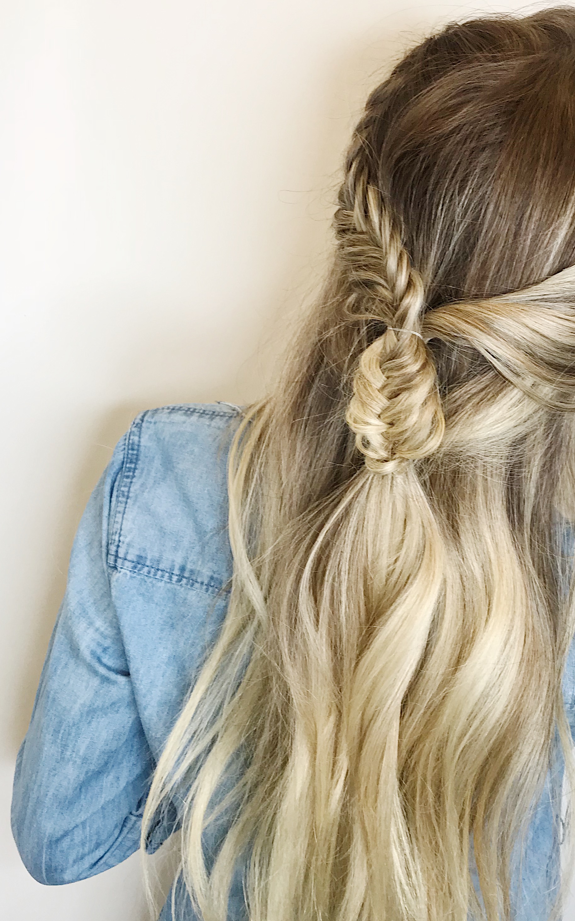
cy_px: 514
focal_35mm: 41
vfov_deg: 48.1
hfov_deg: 31.0
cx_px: 375
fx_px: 1028
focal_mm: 3.99
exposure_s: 1/60
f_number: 1.8
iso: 32
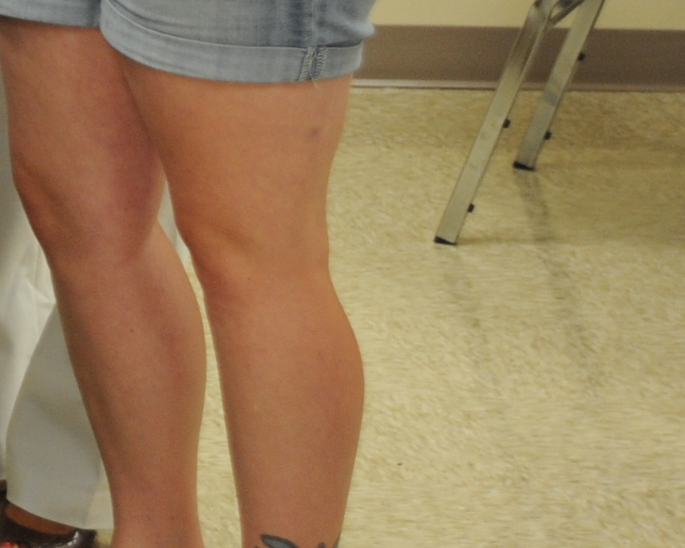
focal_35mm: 186
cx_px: -888
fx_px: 3772
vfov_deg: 8.1
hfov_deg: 9.4
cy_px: -404
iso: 1000
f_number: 3.5
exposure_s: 1/80
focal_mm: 40
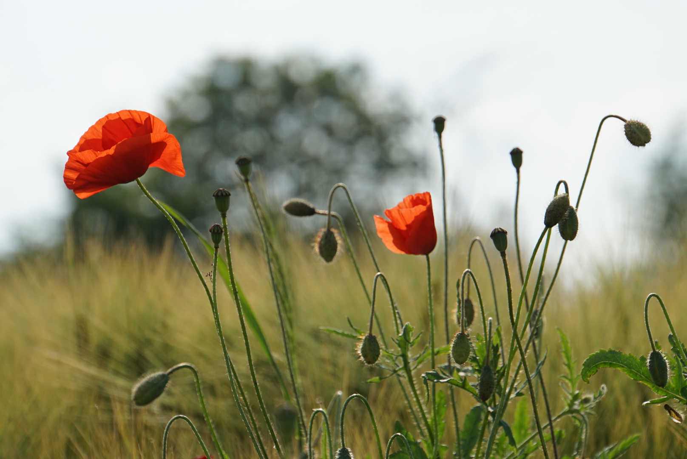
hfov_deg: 12.0
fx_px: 3265
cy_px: 230
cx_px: 344
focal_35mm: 171
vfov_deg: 8.0
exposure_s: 1/500
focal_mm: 114.4
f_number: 8
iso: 100
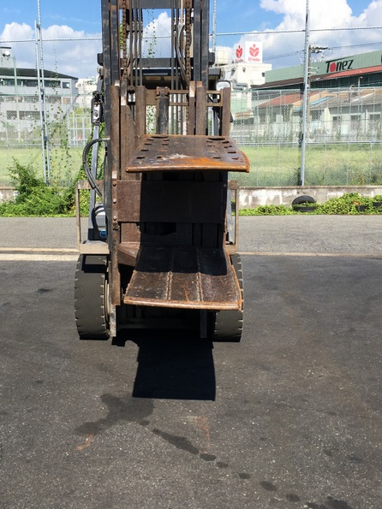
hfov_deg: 36.7
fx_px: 574
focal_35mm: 39
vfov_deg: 47.9
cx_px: 152
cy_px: 255
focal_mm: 4.15
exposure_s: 1/1282
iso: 25
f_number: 2.2
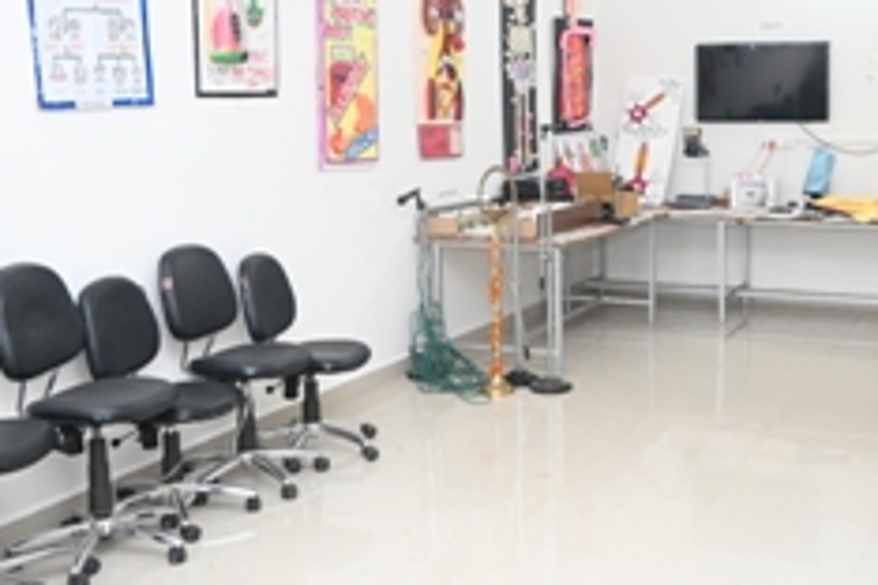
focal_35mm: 46
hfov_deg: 42.4
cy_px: 238
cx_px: 559
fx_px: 1122
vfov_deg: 29.2
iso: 2000
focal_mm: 16
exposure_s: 1/125
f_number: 3.5
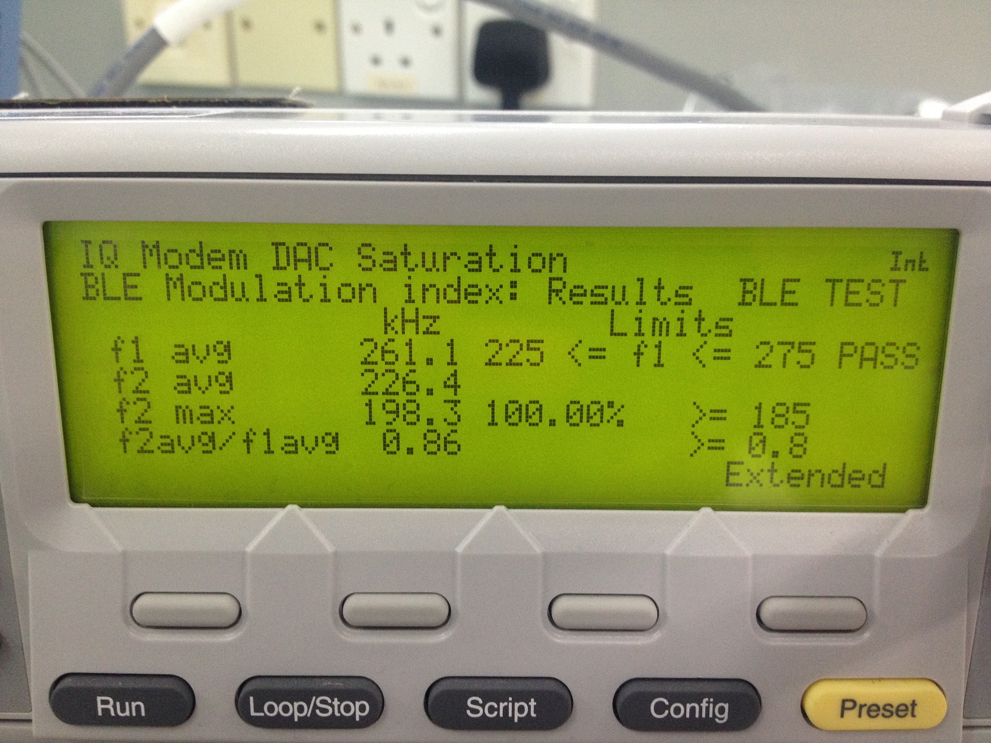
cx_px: 496
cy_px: 372
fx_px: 1002
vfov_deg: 40.7
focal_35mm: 35
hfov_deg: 52.6
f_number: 2.4
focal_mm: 4.28
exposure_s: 1/20
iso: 125
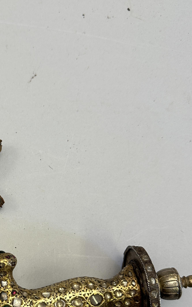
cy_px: 234
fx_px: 402
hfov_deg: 25.6
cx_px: 2
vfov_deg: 40.5
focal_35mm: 48
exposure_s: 1/100
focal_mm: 6.86
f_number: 1.78
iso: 80
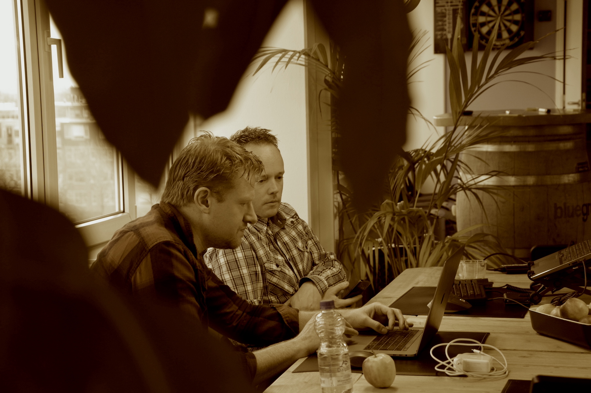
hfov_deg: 23.4
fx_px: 1427
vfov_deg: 15.7
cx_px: 296
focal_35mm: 87
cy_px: 196
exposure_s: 1/60
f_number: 5
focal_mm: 58
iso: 560
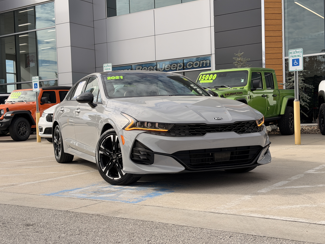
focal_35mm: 50
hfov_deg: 38.2
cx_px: 165
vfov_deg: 29.1
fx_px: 469
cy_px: 124
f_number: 1.78
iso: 64
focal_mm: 6.76
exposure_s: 1/4878
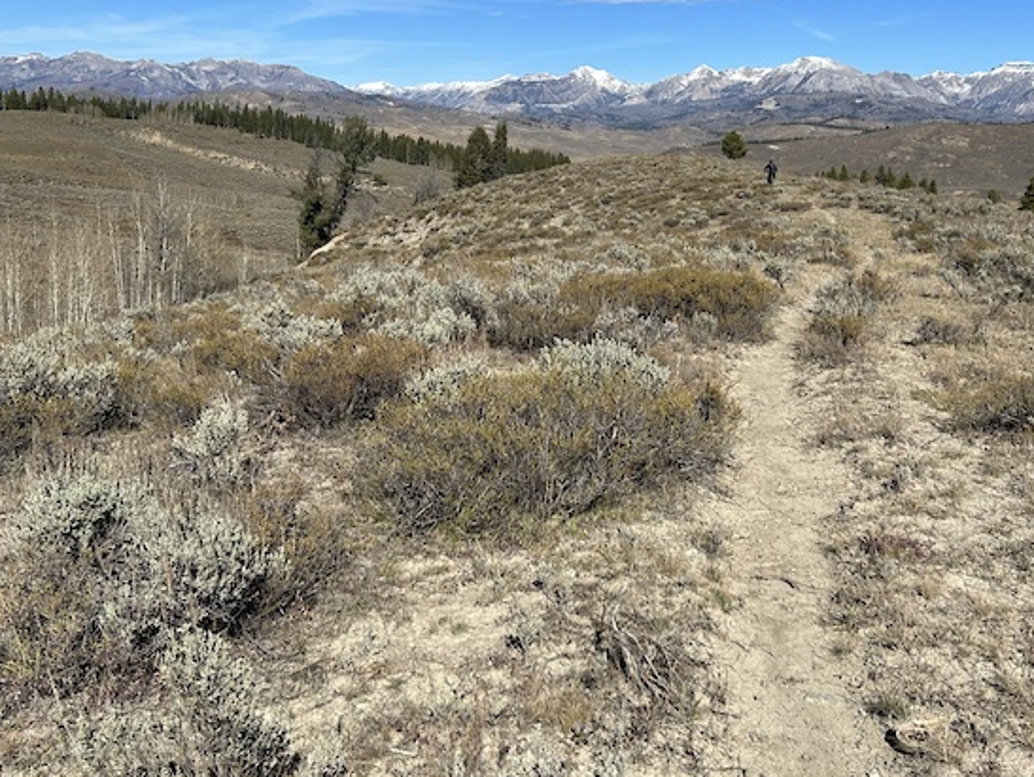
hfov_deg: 48.9
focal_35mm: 38
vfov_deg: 37.3
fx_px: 1136
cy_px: 257
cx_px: 558
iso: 50
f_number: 1.5
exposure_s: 1/6211
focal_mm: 5.7
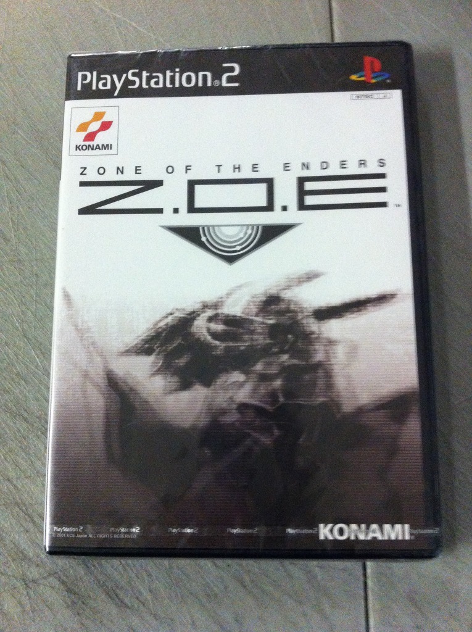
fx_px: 638
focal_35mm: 35
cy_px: 316
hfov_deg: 40.6
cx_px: 236
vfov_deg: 52.7
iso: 500
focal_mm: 3.85
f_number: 2.8
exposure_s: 1/15
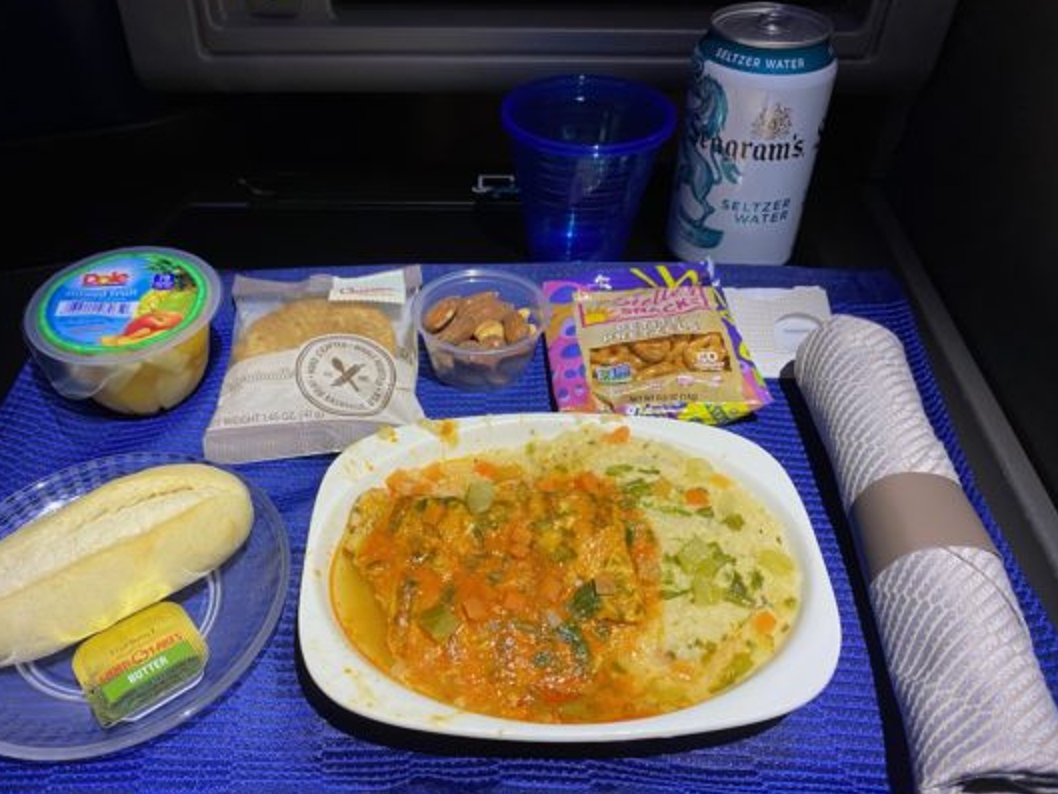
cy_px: 436
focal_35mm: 30
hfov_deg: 59.7
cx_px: 456
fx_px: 917
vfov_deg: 46.7
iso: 160
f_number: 1.8
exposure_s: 1/42
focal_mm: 4.25
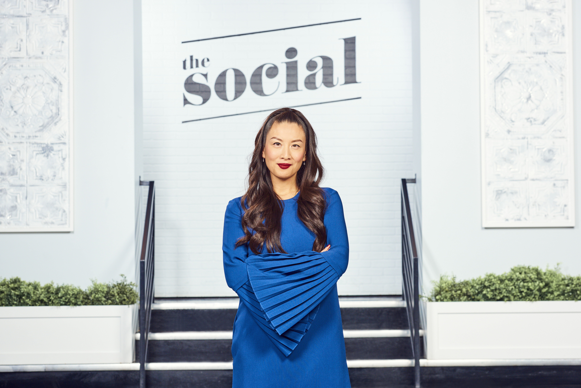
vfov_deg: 15.2
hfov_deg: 22.6
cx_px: 290
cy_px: 194
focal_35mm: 90
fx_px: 1453
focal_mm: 90
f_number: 7.1
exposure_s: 1/160
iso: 400
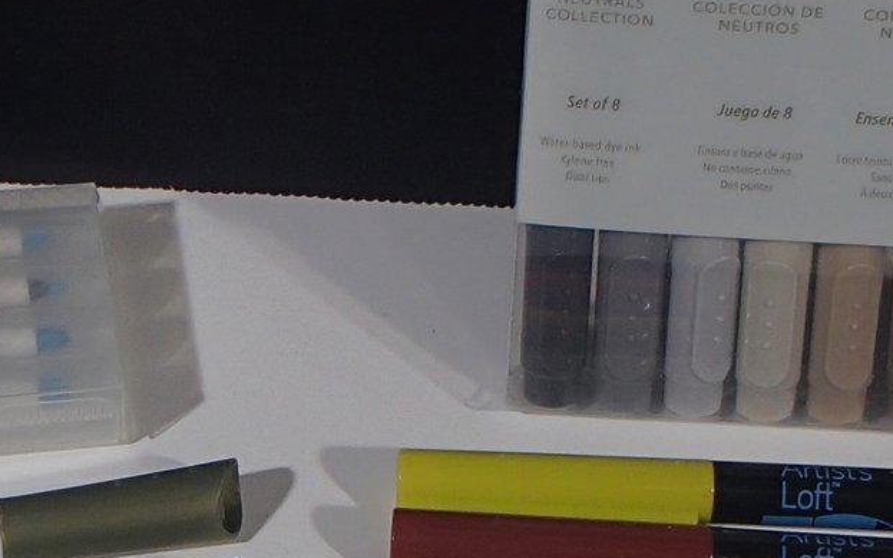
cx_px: 254
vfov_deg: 10.4
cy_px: 370
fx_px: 3066
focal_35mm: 126
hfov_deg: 16.5
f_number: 4.7
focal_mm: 6.64
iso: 125
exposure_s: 1/160
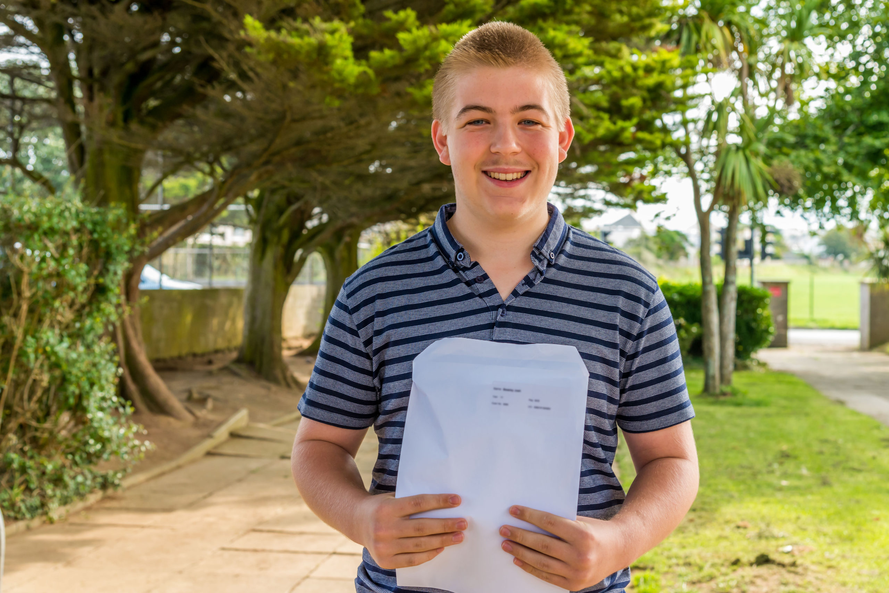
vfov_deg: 26.0
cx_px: 444
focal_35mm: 52
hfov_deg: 38.2
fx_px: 1285
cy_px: 296
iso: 1000
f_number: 7.1
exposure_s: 1/320
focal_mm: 52
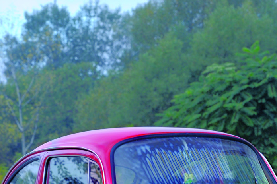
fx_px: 2122
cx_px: 226
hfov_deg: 7.5
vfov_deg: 5.0
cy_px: 206
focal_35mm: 276
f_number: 8
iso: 1000
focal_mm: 120
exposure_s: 1/160
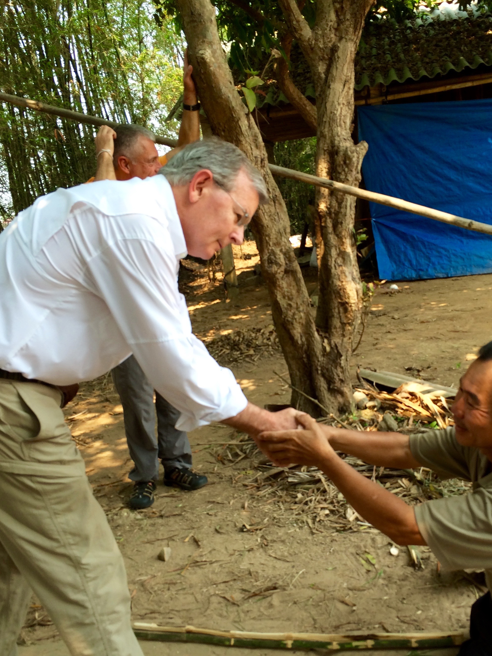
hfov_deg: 38.5
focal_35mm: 37
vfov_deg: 50.0
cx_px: 295
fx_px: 701
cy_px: 374
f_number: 2.2
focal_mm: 4.12
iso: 32
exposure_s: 1/227
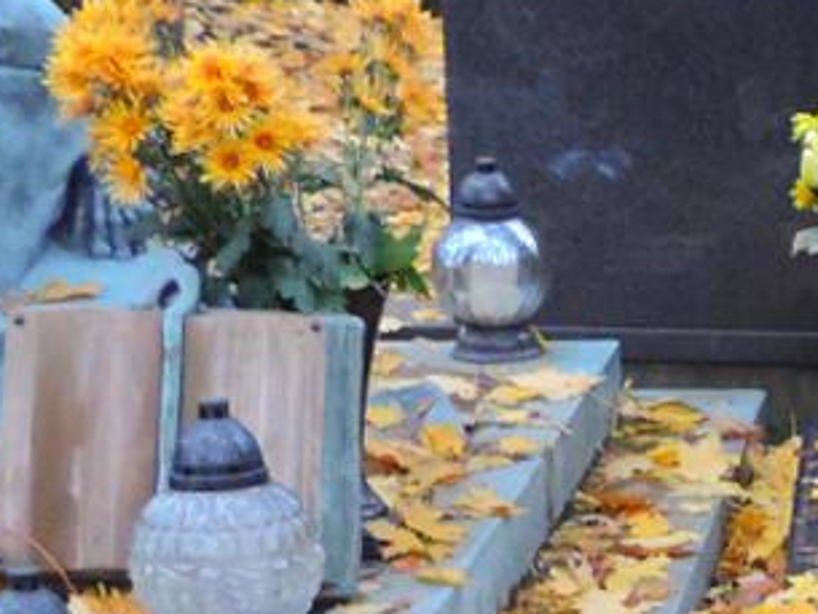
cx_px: 1269
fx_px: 2979
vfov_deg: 11.7
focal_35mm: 126
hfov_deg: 14.5
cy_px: 590
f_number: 3
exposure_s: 1/30
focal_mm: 4.3
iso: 280
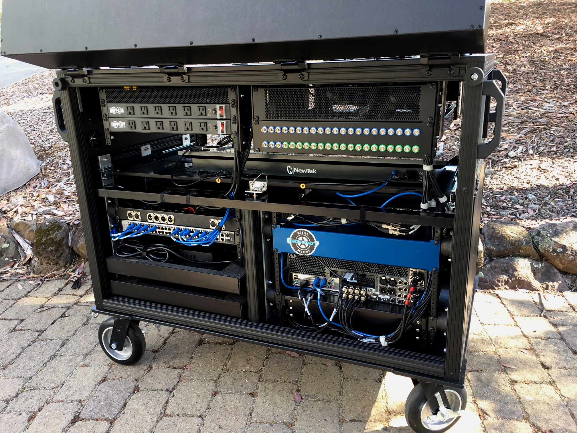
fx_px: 483
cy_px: 216
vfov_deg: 48.2
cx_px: 288
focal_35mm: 29
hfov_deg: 61.7
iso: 25
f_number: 2.2
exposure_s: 1/60
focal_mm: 4.15
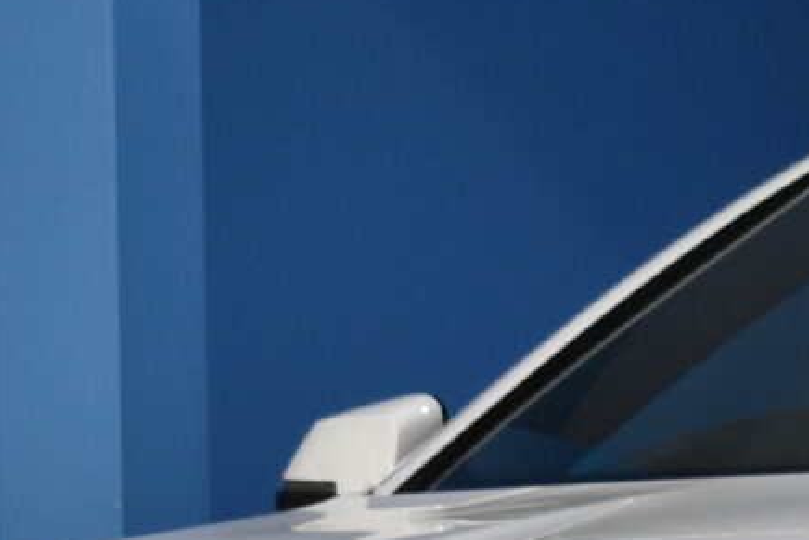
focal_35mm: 264
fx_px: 5934
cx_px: 1063
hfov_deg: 7.7
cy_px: 746
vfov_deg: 5.2
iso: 1100
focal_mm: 40
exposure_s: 1/60
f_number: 5
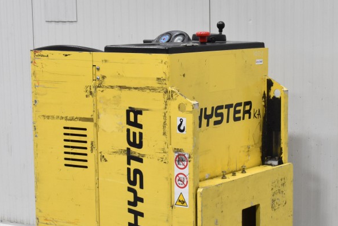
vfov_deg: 13.1
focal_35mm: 104
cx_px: 237
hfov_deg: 19.6
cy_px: 183
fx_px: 976
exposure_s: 1/25
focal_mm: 34
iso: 1600
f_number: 9
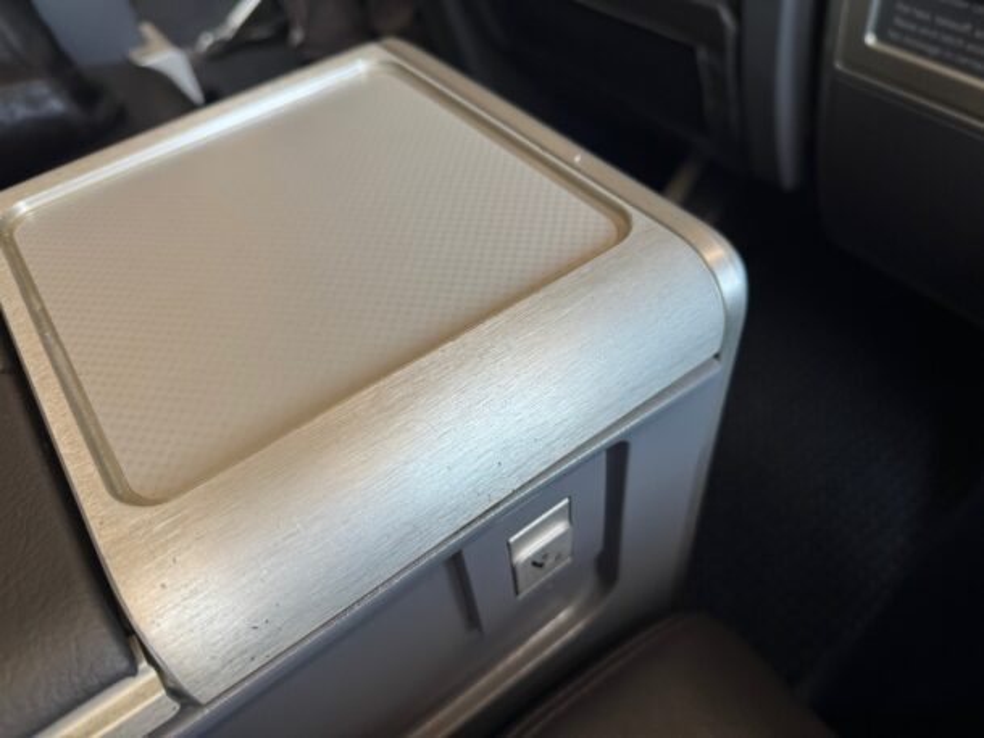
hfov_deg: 71.6
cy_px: 369
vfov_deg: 56.8
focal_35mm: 24
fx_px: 682
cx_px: 492
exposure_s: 1/56
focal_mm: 6.76
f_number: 1.78
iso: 200
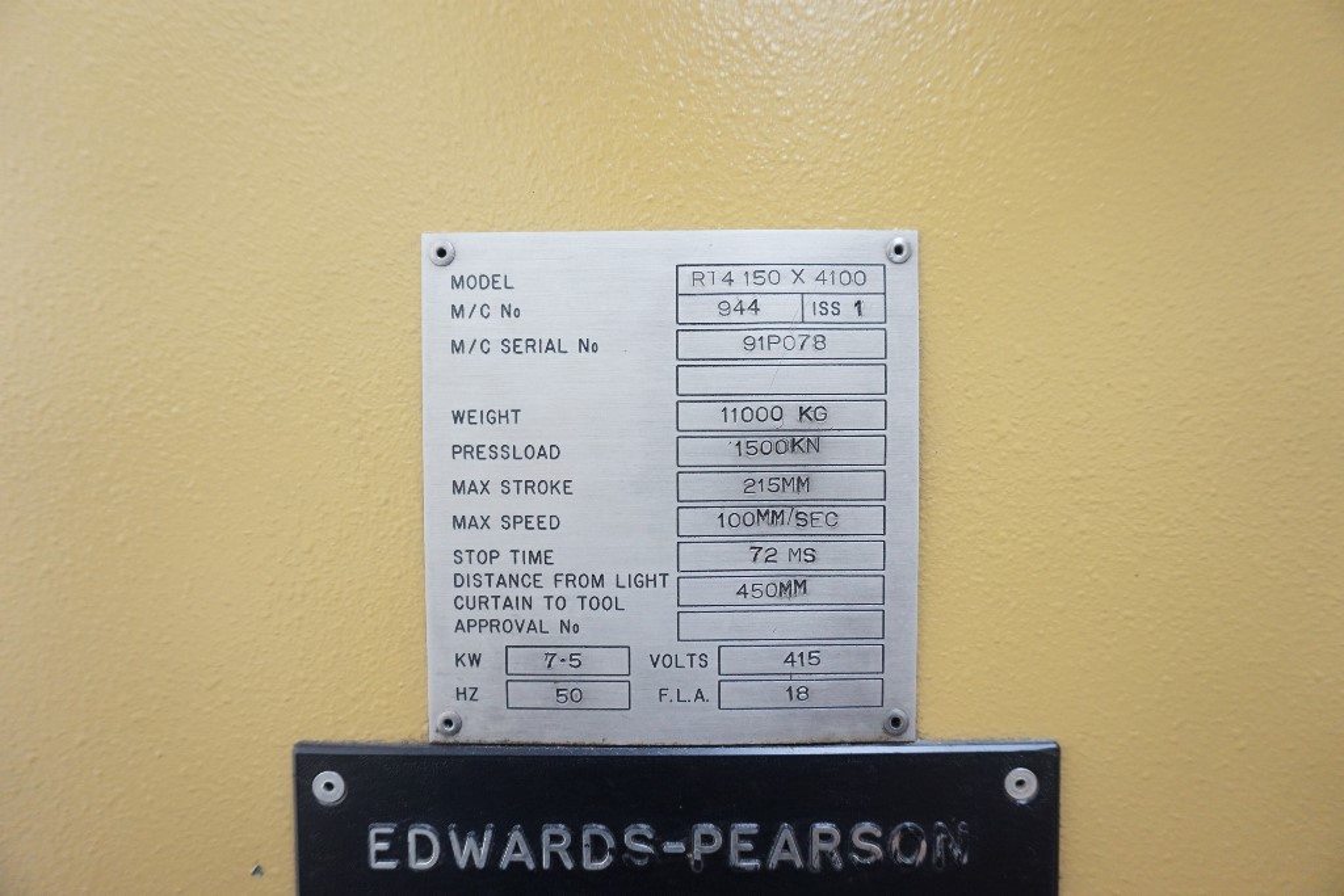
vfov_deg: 53.1
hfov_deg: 73.7
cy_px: 448
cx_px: 672
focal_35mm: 24
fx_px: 896
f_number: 4
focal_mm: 16
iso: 1250
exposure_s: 1/60
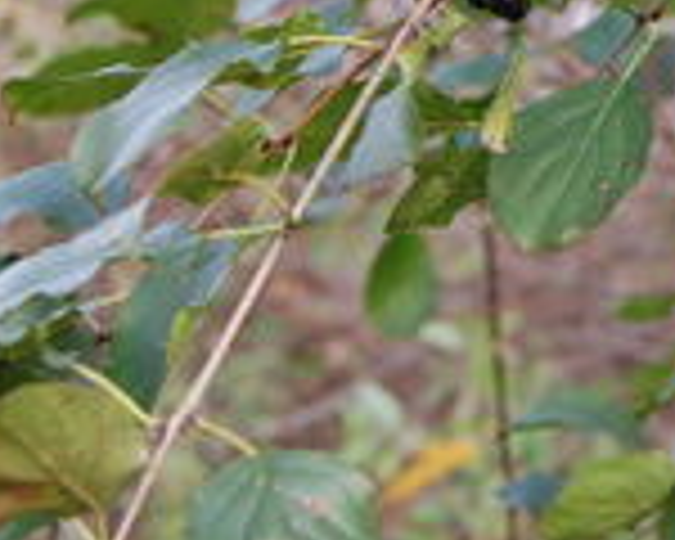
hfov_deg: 13.3
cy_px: -128
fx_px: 2877
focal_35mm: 144
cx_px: 598
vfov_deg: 10.5
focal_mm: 32
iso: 400
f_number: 5
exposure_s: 1/100
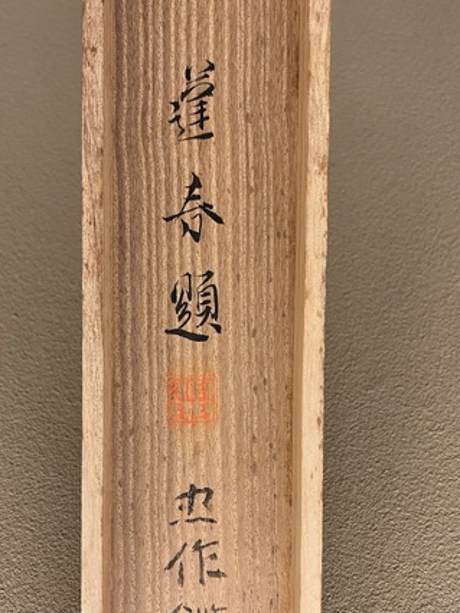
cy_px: 374
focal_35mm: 33
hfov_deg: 42.9
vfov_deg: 54.9
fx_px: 584
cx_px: 201
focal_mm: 5.7
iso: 80
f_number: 1.5
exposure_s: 1/60
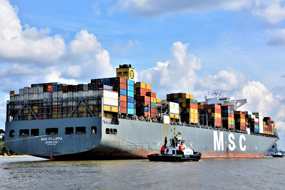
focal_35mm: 60
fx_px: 475
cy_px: 95
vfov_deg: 22.6
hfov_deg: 33.4
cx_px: 142
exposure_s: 1/320
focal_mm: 40
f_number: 9
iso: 100
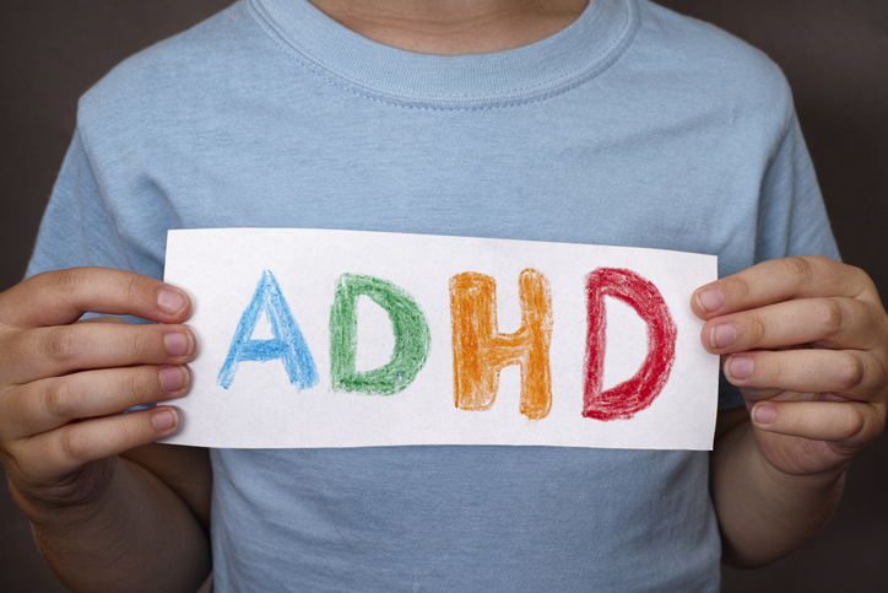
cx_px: 444
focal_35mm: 75
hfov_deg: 27.0
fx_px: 1850
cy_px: 296
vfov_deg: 18.2
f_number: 10
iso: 100
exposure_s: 1/200
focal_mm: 50
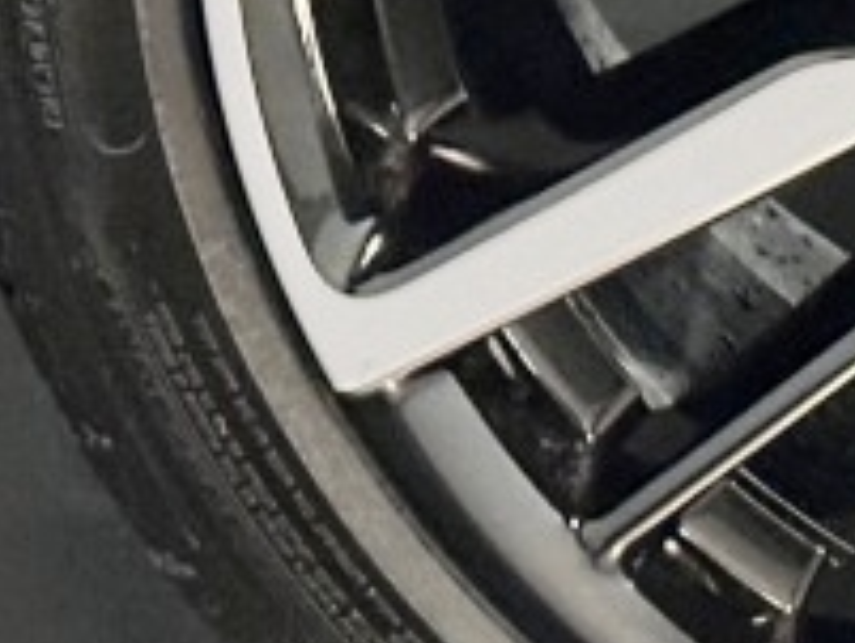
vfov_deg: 6.1
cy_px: -175
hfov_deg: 7.9
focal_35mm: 244
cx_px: 1391
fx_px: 6030
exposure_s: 1/30
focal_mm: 6.86
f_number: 1.78
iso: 640
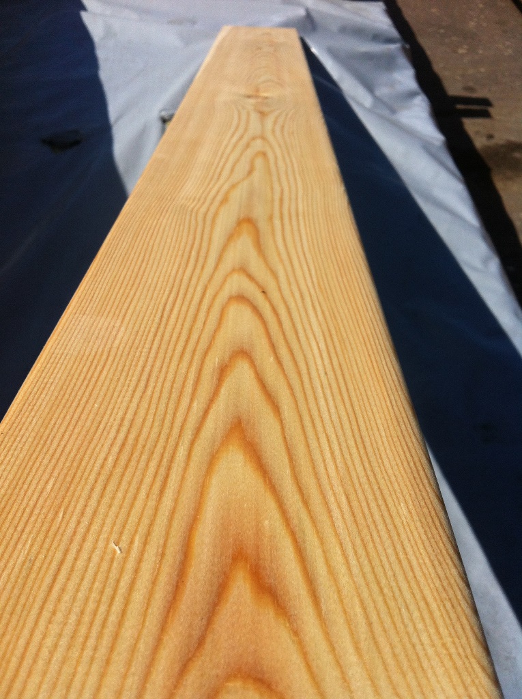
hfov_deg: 40.6
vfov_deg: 52.7
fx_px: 705
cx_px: 261
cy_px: 350
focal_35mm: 35
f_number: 2.8
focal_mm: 3.85
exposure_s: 1/3016
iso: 80
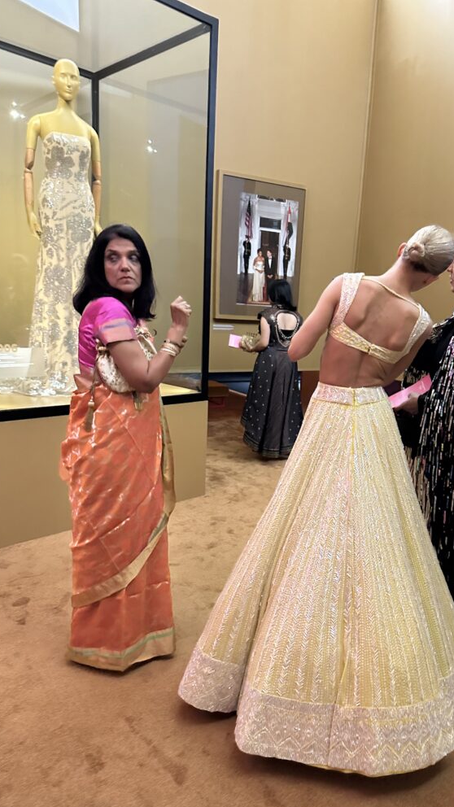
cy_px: 416
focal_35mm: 27
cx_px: 274
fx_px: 578
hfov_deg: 42.7
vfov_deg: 69.8
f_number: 1.78
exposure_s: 1/29
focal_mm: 6.86
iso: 1000
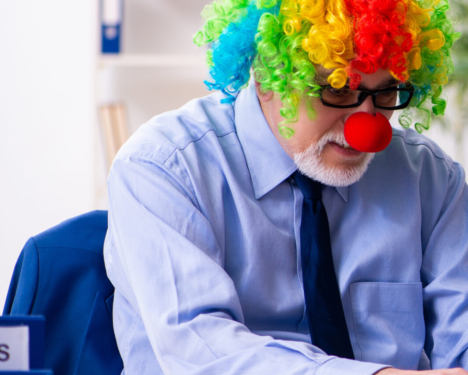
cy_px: 166
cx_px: 550
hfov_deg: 8.0
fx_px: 3297
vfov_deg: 6.5
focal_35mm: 238
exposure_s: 1/100
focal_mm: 105
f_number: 5
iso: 100
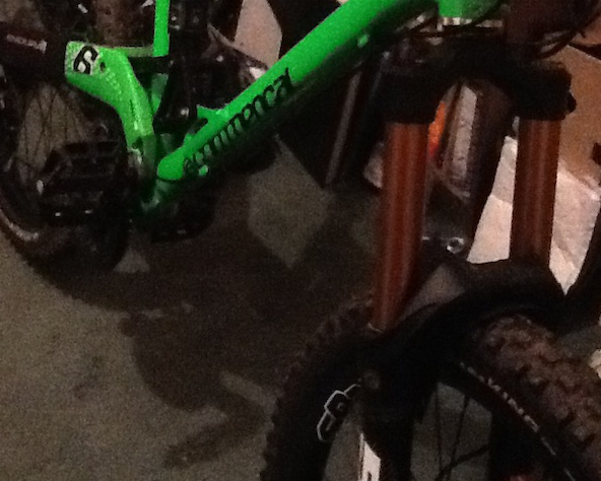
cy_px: 117
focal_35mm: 58
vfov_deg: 25.9
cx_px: 303
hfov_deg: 32.5
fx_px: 1032
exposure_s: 1/15
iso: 640
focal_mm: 2.03
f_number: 2.4
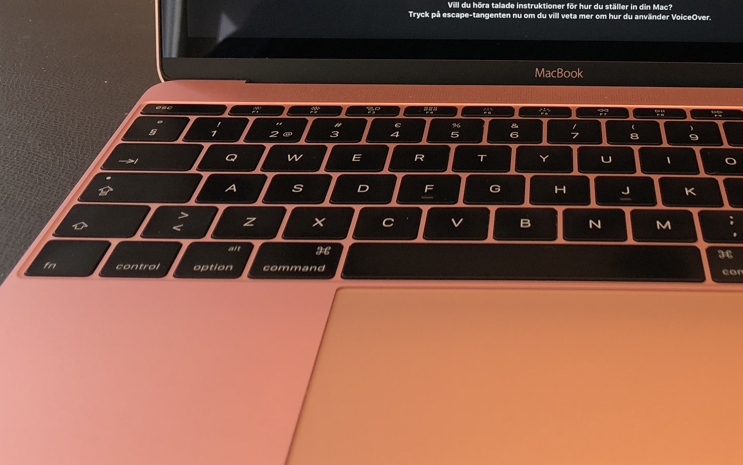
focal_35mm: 58
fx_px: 1175
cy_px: 11
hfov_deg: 34.3
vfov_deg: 21.7
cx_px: 560
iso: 32
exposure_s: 1/100
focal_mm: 3.99
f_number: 1.8
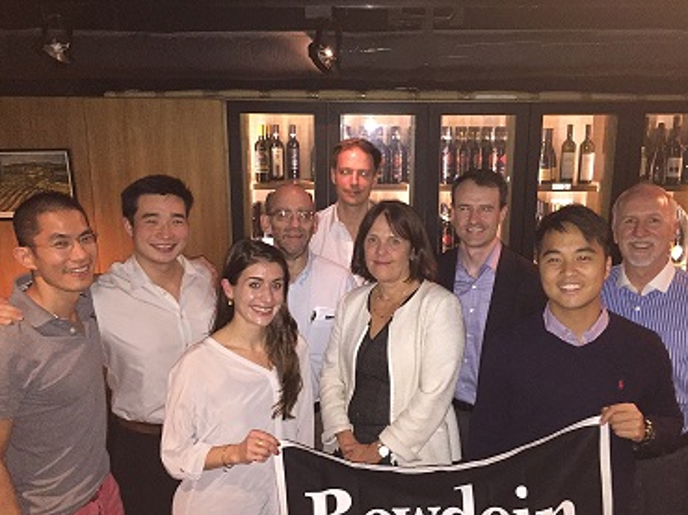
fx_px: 636
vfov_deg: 44.1
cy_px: 279
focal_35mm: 32
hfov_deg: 56.8
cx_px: 370
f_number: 2.2
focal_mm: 4.15
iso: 320
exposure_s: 1/17
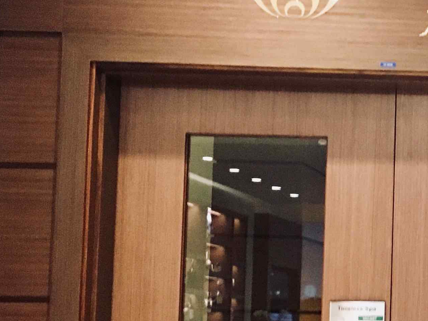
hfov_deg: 18.6
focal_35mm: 92
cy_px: 250
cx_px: 655
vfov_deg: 16.0
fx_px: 1137
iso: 200
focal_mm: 4.15
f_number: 2.2
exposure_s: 1/17
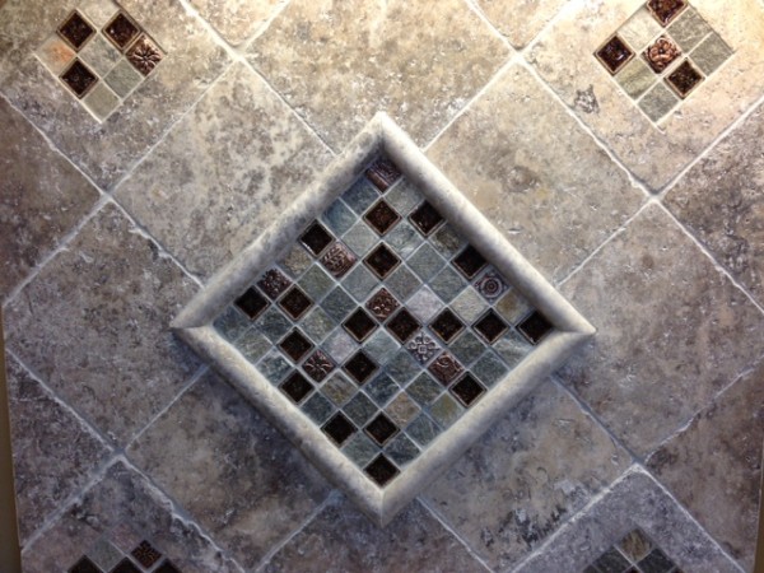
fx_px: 728
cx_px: 382
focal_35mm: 33
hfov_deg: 55.4
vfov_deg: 42.9
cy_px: 286
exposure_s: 1/40
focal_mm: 4.12
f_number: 2.4
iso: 50
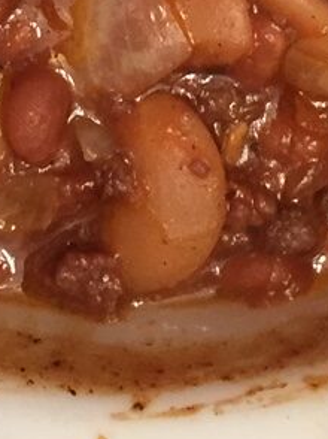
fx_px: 2037
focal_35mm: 161
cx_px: 152
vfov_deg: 11.3
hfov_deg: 9.2
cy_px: -400
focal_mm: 4.15
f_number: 2.2
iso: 125
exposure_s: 1/30
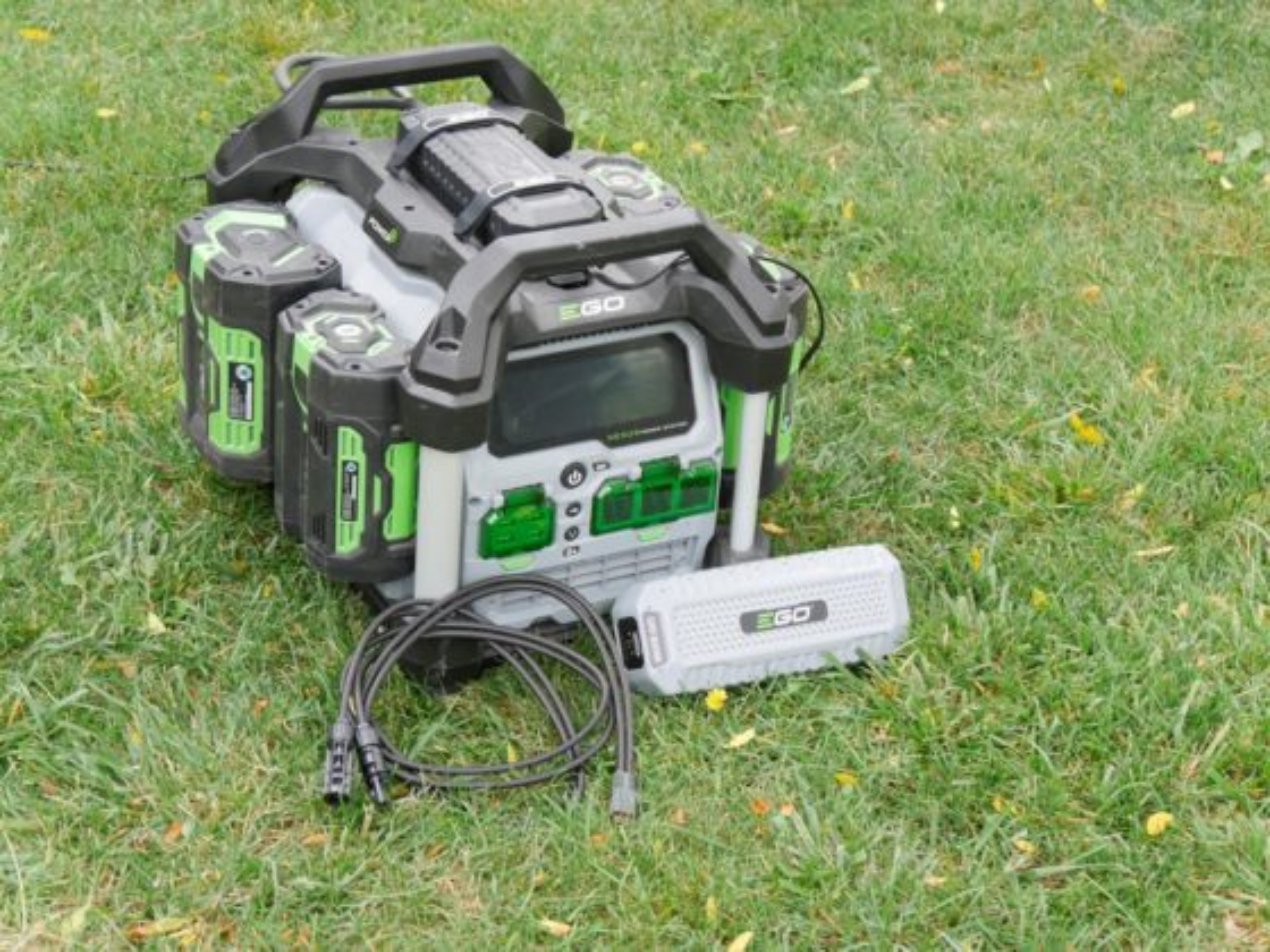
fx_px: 2935
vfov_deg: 18.4
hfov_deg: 24.4
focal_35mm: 80
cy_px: 476
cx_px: 635
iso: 400
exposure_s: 1/100
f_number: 4.7
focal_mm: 40
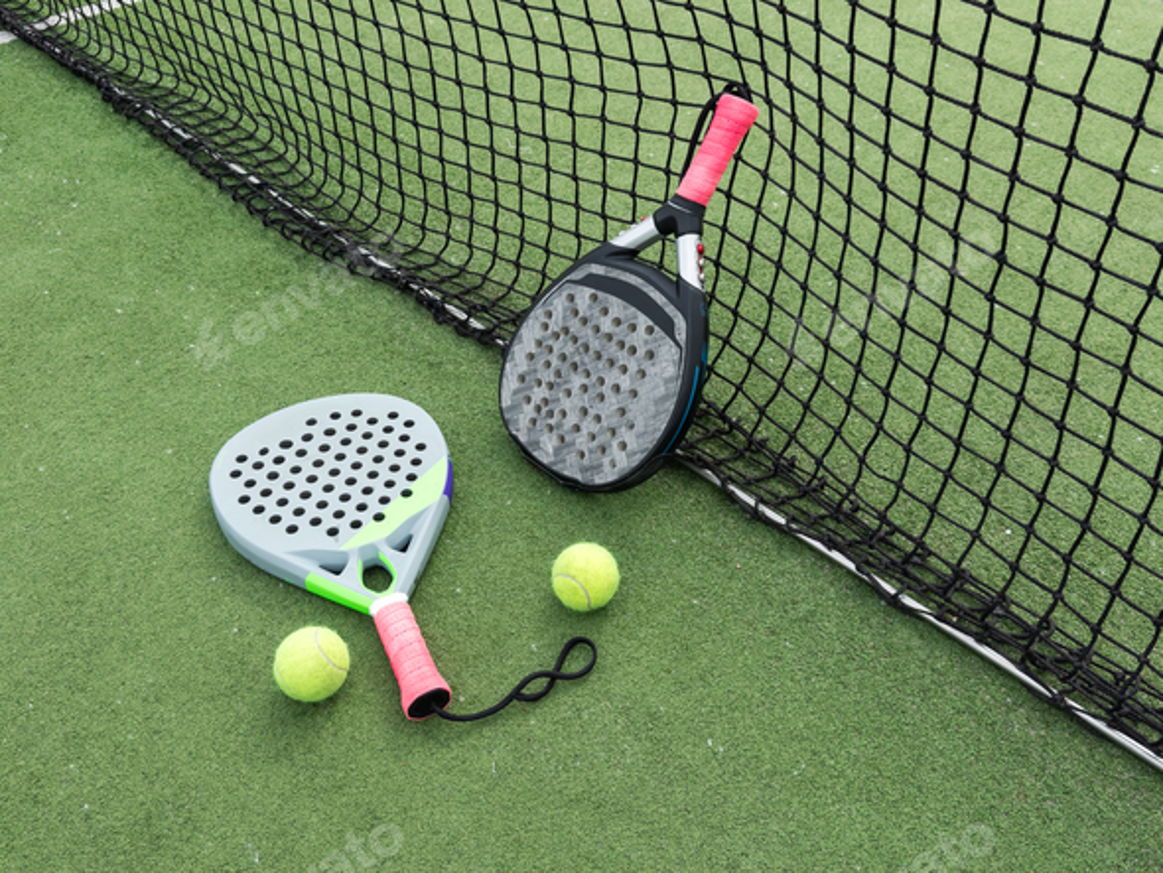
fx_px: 1176
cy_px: 436
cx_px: 582
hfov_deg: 52.6
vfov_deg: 40.7
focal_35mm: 35
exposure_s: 1/2300
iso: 100
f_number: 1.8
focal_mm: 6.76
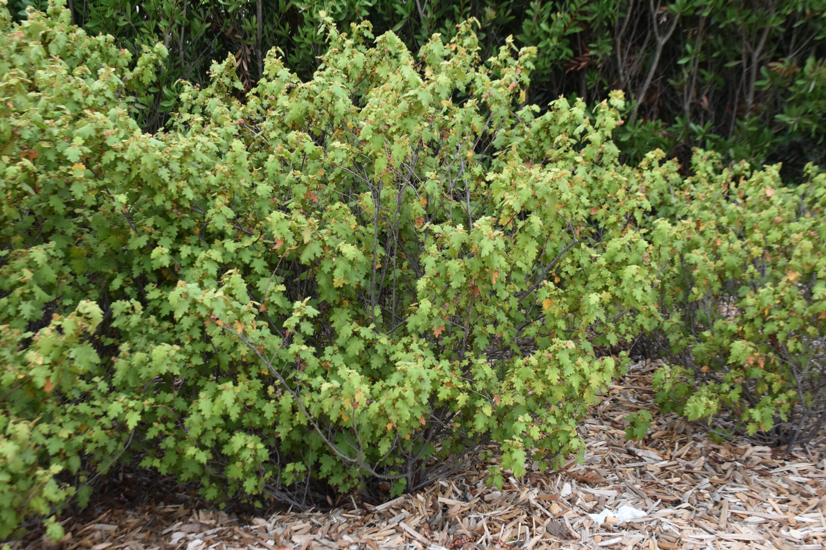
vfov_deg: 28.1
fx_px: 1101
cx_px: 413
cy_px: 275
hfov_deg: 41.1
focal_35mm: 48
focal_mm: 32
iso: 800
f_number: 8
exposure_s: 1/250
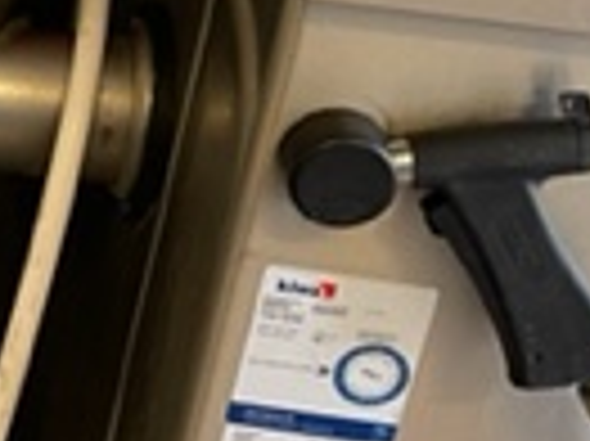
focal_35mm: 127
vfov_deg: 11.6
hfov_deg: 14.3
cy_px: 18
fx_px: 2163
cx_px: -351
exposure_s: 1/50
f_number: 1.6
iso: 80
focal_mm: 5.1
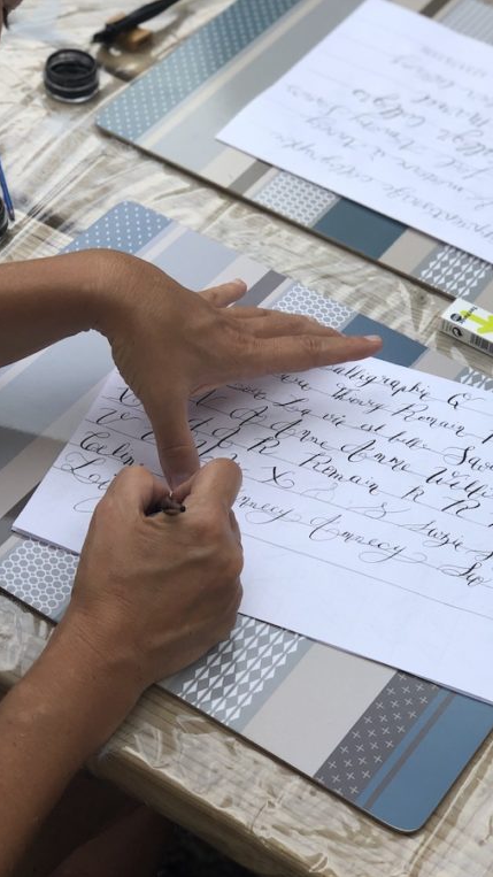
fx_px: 1767
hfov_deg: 15.9
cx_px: 254
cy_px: 439
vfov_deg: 27.9
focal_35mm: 76
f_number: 2.4
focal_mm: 6
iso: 16
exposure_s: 1/390
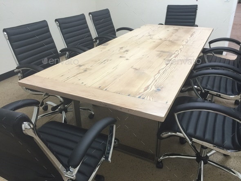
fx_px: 202
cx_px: 120
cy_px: 90
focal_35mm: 29
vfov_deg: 48.3
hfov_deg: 61.6
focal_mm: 4.15
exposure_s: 1/15
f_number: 2.2
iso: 32
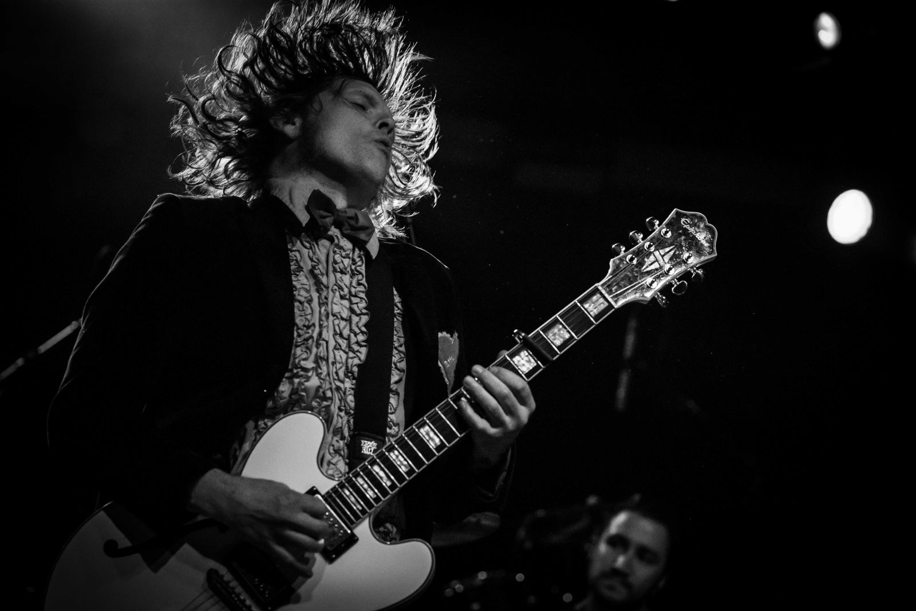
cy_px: 306
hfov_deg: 23.9
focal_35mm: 85
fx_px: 2163
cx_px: 458
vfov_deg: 16.1
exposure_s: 1/1000
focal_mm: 85
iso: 10000
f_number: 3.2
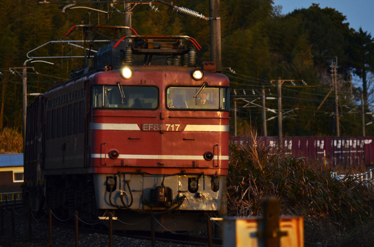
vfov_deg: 4.1
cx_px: 187
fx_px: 3419
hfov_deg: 6.3
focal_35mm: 330
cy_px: 124
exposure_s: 1/1250
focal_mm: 220
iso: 800
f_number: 5.6
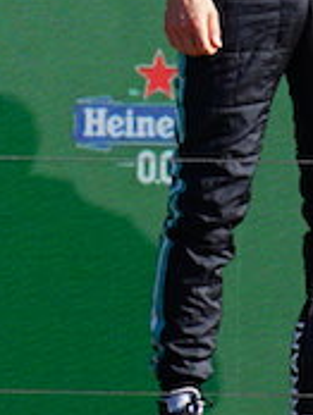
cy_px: -496
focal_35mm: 1984
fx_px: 23861
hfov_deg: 0.8
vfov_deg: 1.0
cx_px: -561
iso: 100
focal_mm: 300
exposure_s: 1/320
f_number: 5.6
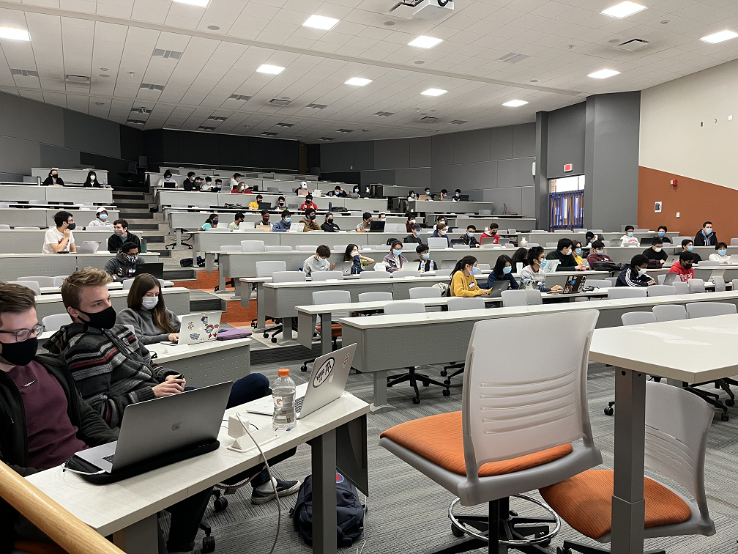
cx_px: 369
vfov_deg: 53.1
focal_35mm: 26
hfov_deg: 67.3
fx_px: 554
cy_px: 277
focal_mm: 5.1
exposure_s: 1/60
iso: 320
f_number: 1.6
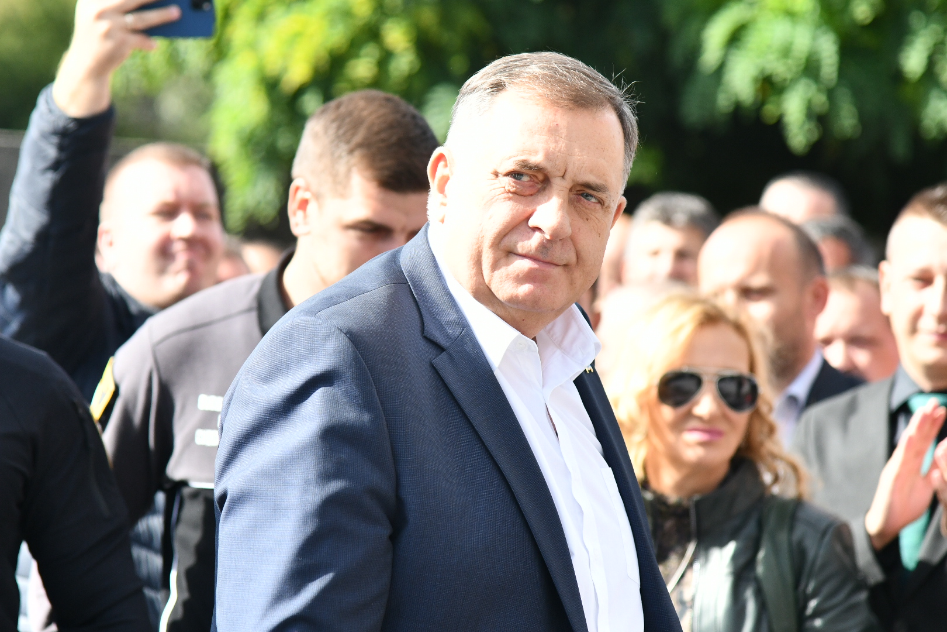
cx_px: 474
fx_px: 3156
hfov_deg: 17.1
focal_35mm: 120
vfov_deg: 11.4
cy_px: 316
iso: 800
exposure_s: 1/2000
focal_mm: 120
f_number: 4
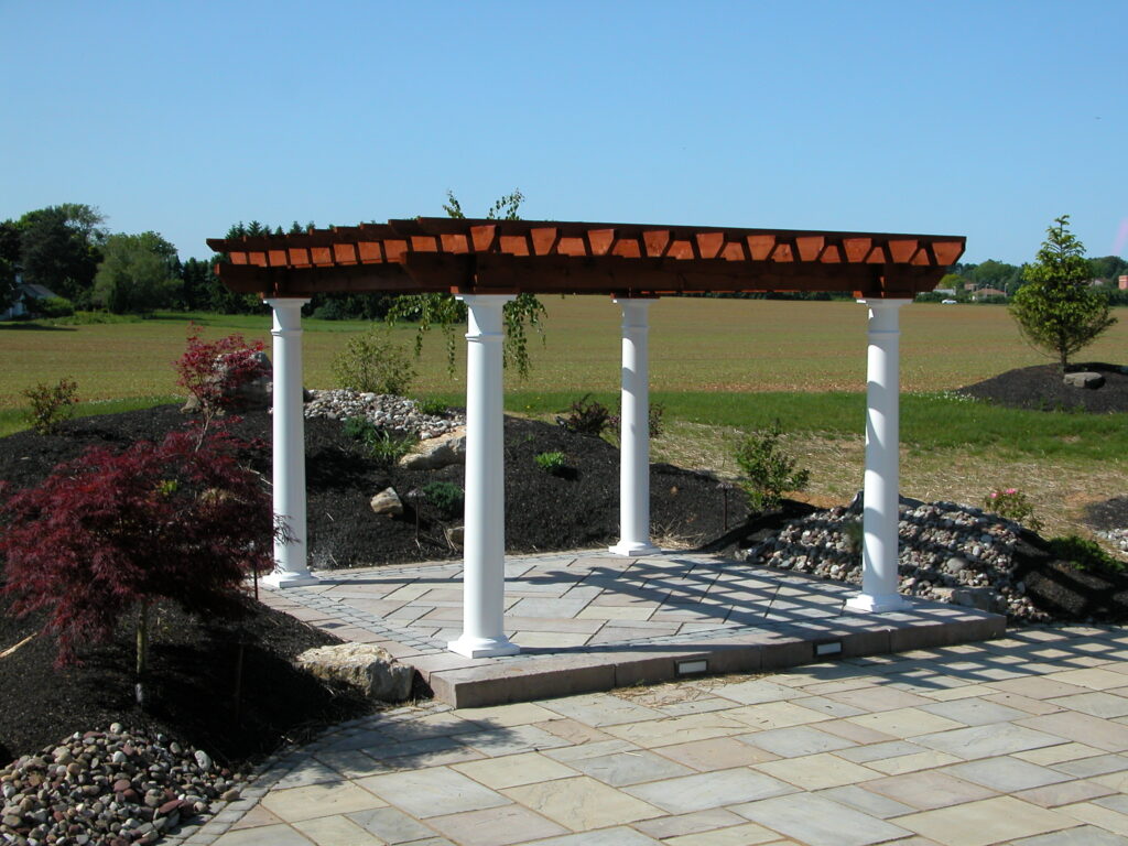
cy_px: 423
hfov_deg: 35.5
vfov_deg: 27.0
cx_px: 564
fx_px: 1760
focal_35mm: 54
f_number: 5.5
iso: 100
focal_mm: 13.7
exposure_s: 1/461
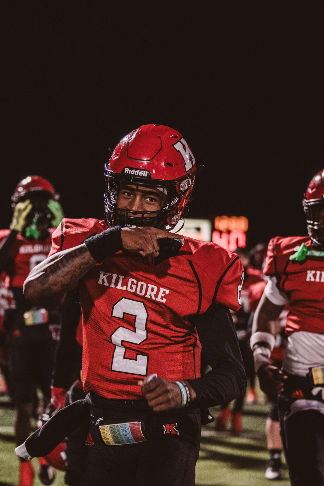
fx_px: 1417
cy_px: 243
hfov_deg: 13.0
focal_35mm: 105
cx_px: 162
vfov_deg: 19.5
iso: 2500
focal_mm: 70
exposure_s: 1/640
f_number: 2.8
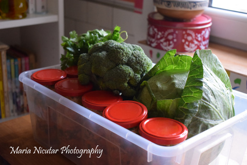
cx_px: 124
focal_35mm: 54
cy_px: 82
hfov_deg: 36.9
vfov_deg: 25.1
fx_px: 371
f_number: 4.8
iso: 2800
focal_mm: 36
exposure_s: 1/60
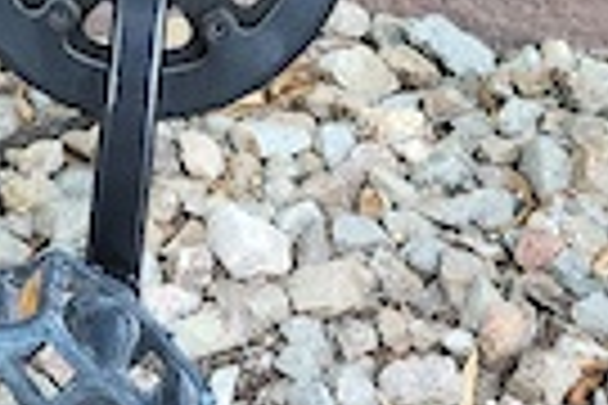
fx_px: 2398
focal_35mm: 142
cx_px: 333
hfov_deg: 14.4
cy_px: -549
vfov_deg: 8.8
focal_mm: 6.4
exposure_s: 1/120
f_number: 1.8
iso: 200
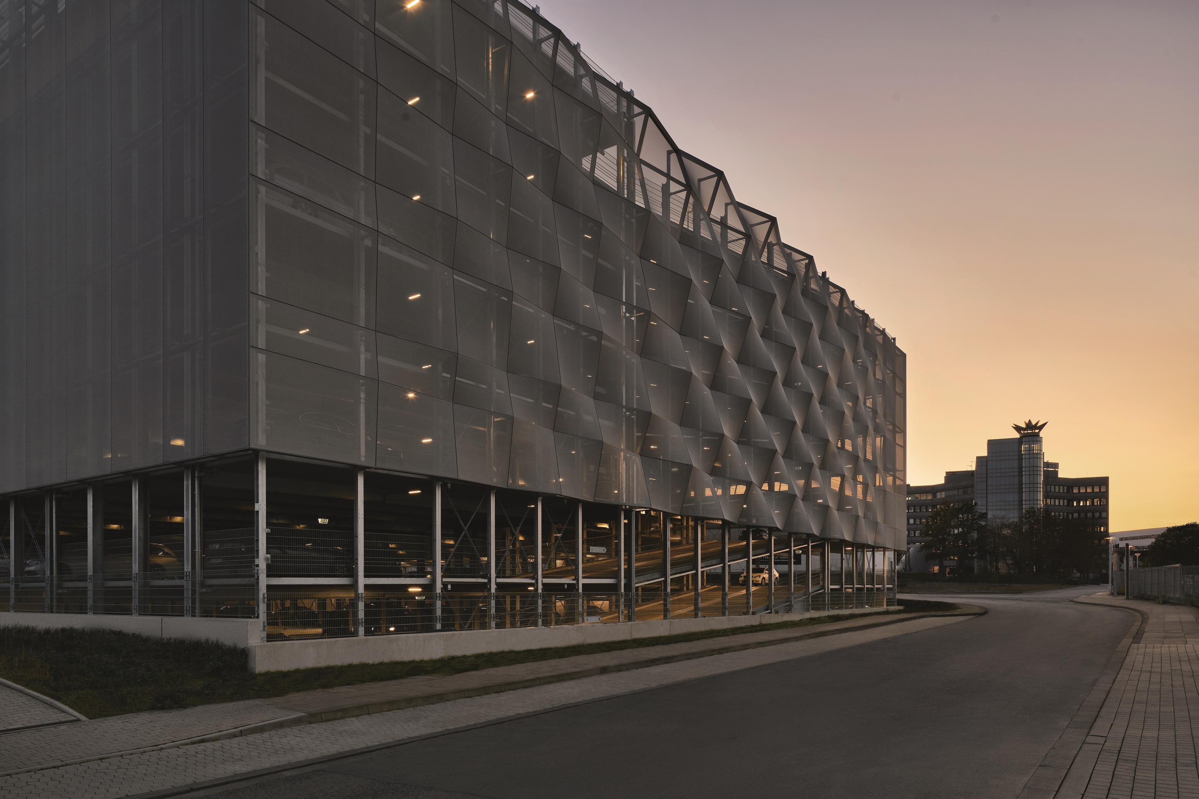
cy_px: 400
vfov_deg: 53.1
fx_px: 799
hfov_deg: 73.7
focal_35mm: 24
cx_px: 600
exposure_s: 1/3
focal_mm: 24
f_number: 11
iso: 100
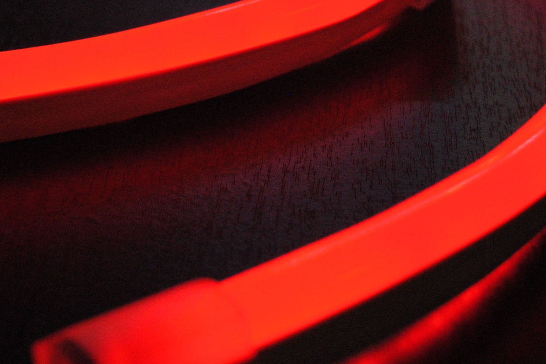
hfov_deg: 17.8
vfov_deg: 12.1
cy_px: 120
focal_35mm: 113
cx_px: 28
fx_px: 1714
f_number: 4.8
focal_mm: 32
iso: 800
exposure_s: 1/160
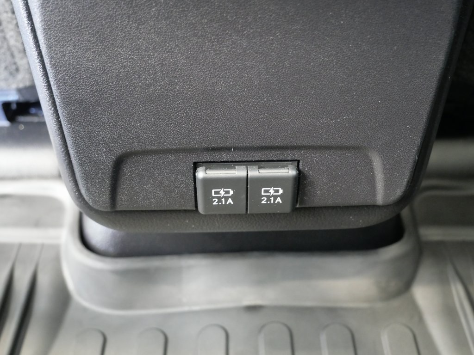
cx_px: 237
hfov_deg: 42.9
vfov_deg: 32.9
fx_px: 602
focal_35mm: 44
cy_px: 178
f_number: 4.2
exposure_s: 1
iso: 3200
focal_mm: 22
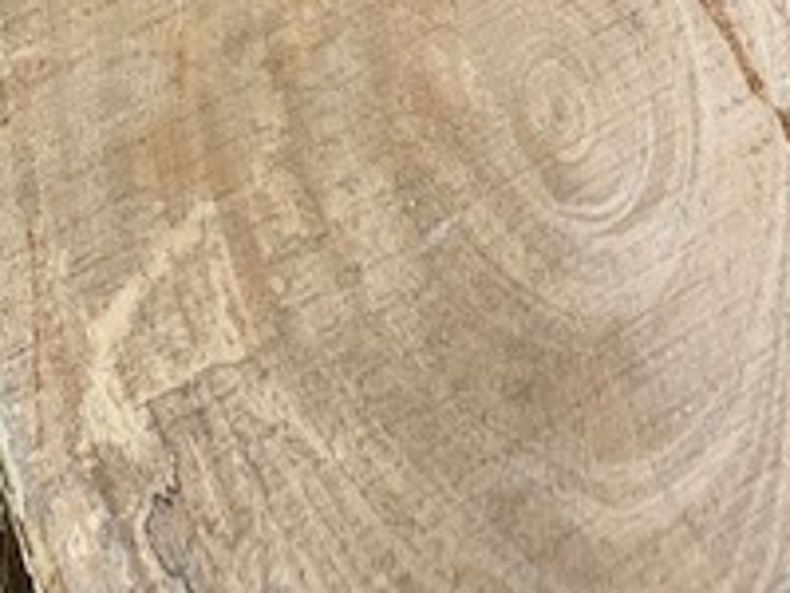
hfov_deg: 23.3
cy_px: -257
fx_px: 1894
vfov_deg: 16.4
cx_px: 592
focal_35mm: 83
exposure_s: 1/69
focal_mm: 4.25
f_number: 1.8
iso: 100
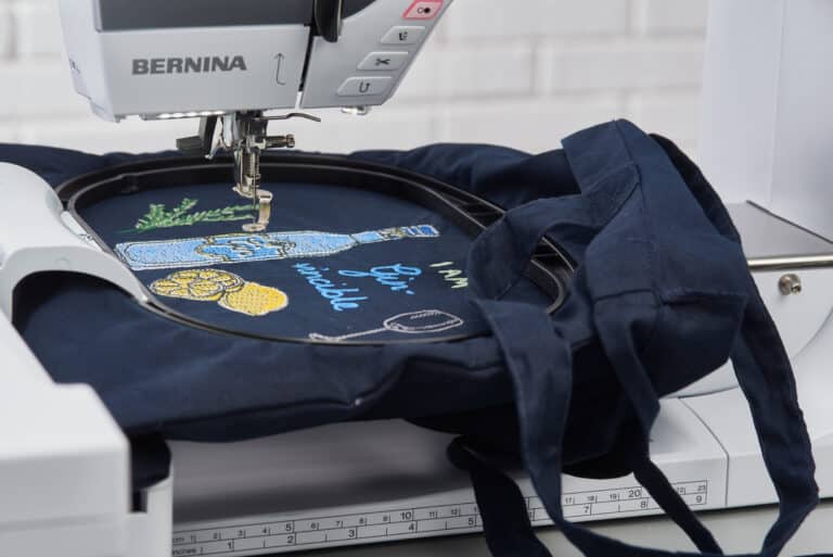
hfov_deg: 19.4
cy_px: 278
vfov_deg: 13.1
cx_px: 416
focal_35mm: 105
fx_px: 2431
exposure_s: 1/8
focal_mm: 105
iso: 100
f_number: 11
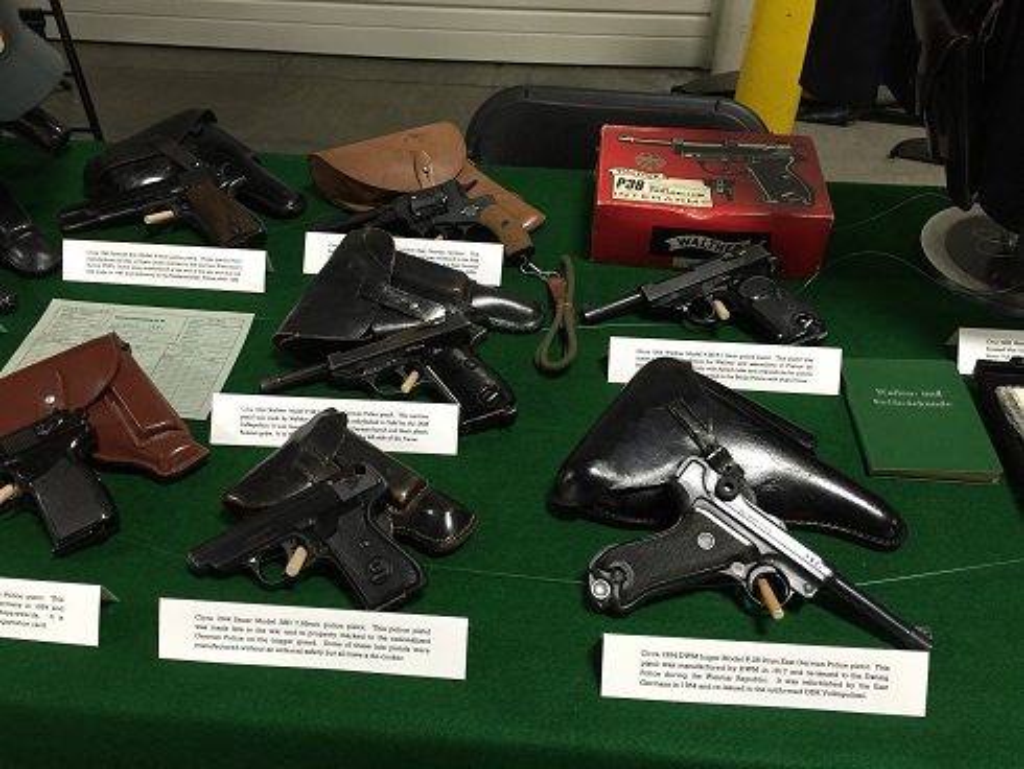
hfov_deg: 61.6
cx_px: 512
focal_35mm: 29
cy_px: 384
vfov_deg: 48.3
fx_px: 858
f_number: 2.2
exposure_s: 1/15
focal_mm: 4.15
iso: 100
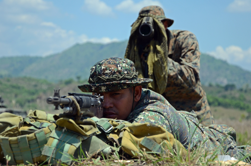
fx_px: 772
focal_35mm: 111
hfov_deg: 18.5
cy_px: 79
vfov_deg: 12.3
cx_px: 125
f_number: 5.3
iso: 400
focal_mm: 66
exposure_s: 1/2500
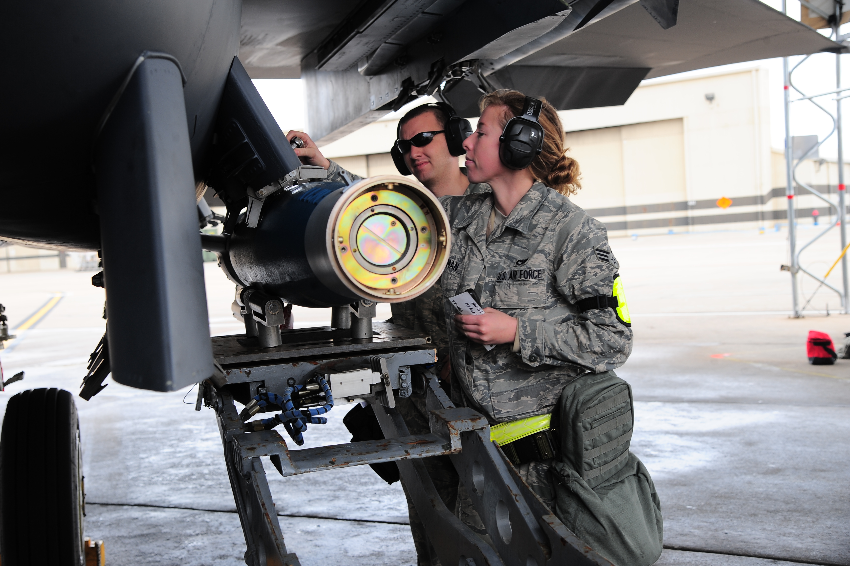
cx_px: 425
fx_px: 1180
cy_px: 283
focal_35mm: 50
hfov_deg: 39.6
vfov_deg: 27.0
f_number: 5.6
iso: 200
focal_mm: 50
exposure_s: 1/80
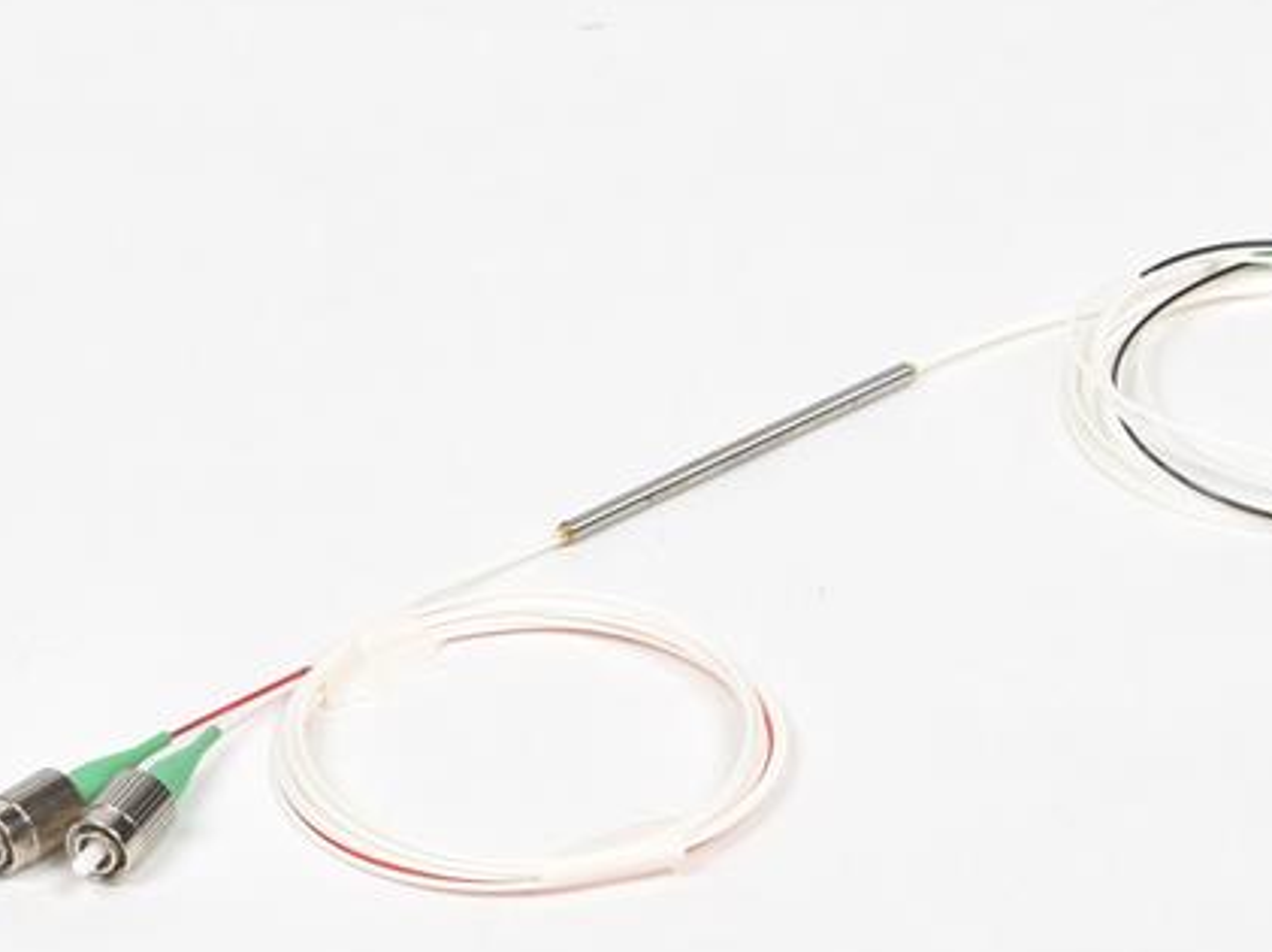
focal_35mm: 107
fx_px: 3928
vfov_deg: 13.8
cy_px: 514
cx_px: 773
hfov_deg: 18.4
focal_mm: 52
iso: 200
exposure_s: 1/200
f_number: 16
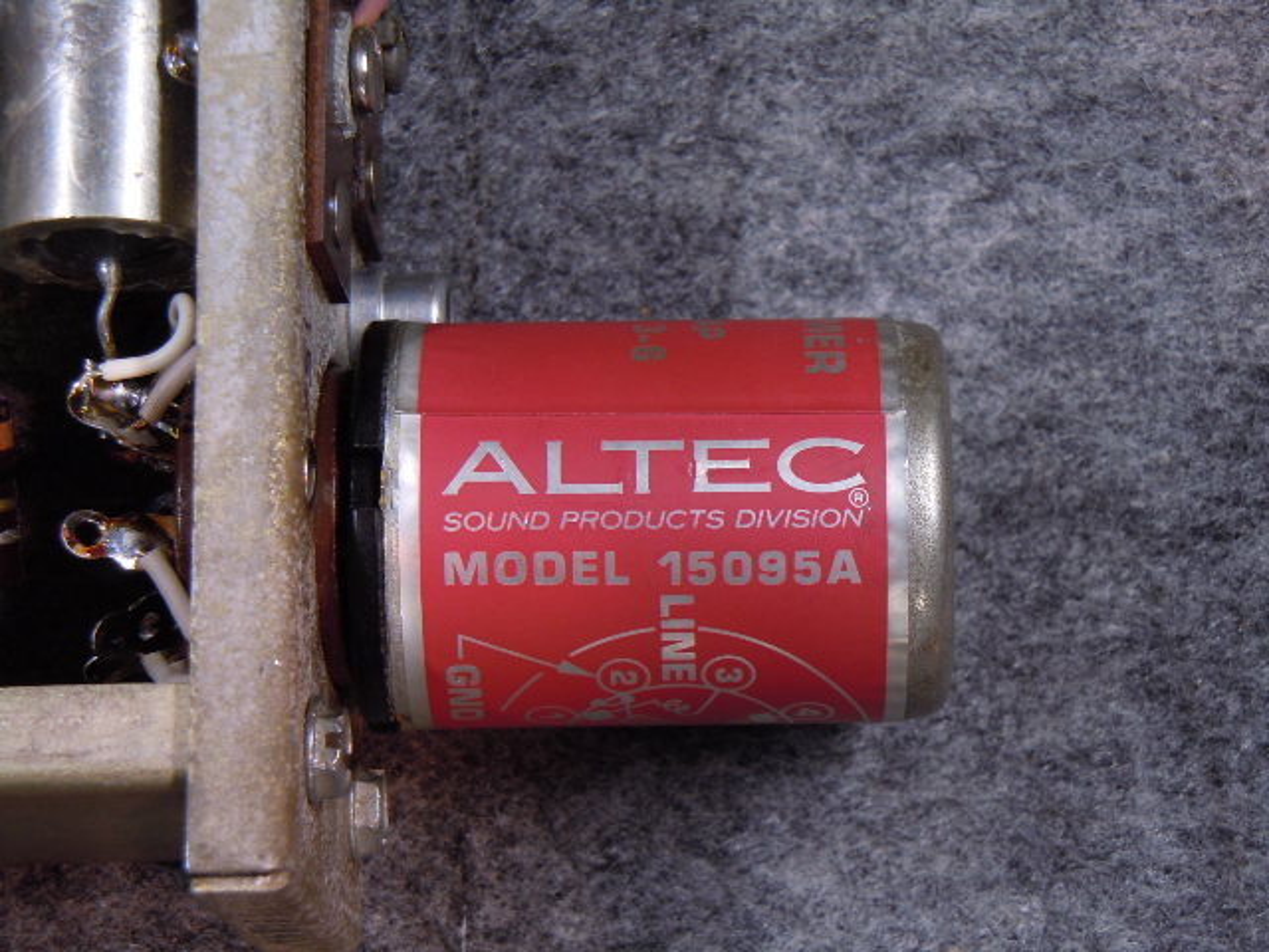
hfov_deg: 19.3
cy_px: 476
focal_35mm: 102
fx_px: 3739
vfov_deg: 14.5
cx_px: 634
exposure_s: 1/10
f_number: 4.5
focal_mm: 18.3
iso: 200
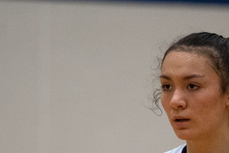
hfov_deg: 2.1
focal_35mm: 959
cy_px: 195
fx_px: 6102
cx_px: 168
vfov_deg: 1.4
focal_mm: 362.1
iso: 6400
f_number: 6.3
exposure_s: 1/320
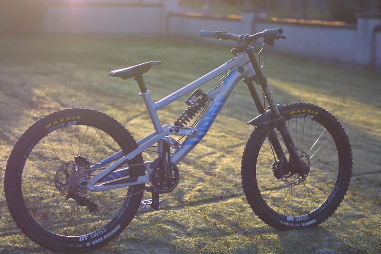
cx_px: 190
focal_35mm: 75
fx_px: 794
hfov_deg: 27.0
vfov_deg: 18.2
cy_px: 127
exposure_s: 1/1000
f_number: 1.8
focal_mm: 50
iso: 100
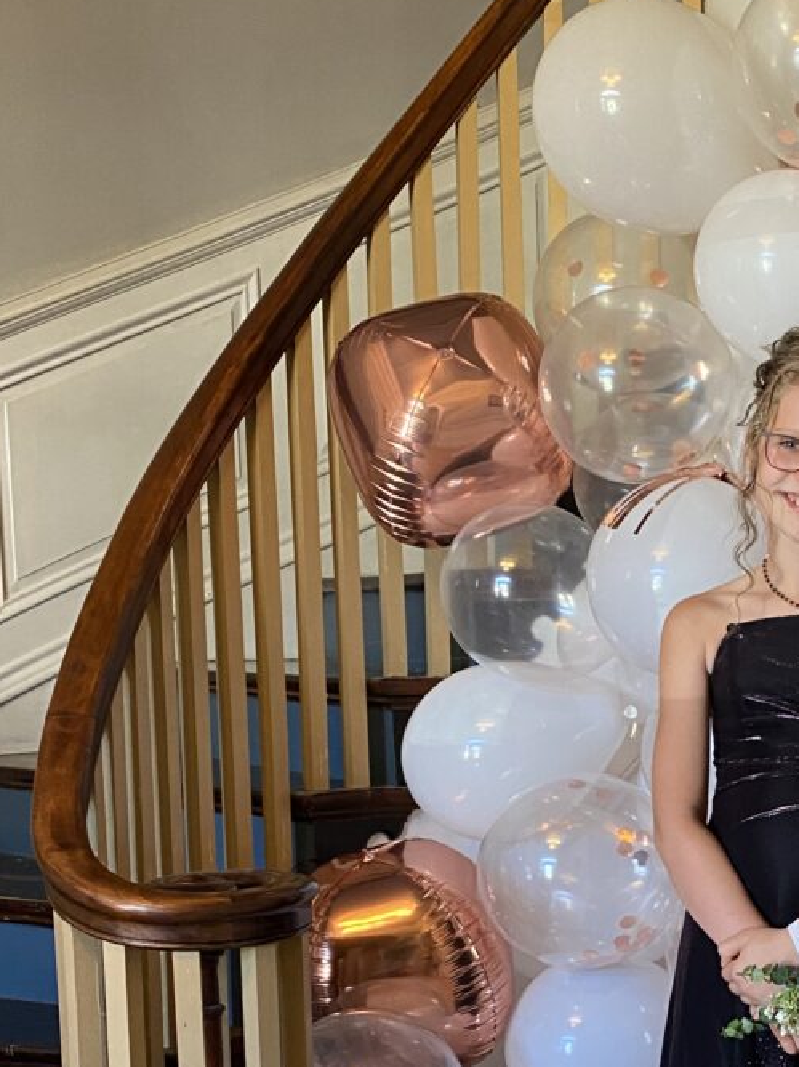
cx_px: 727
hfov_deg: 23.7
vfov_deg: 31.3
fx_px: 1848
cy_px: 873
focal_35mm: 60
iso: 320
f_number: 1.8
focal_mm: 4.25
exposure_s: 1/60
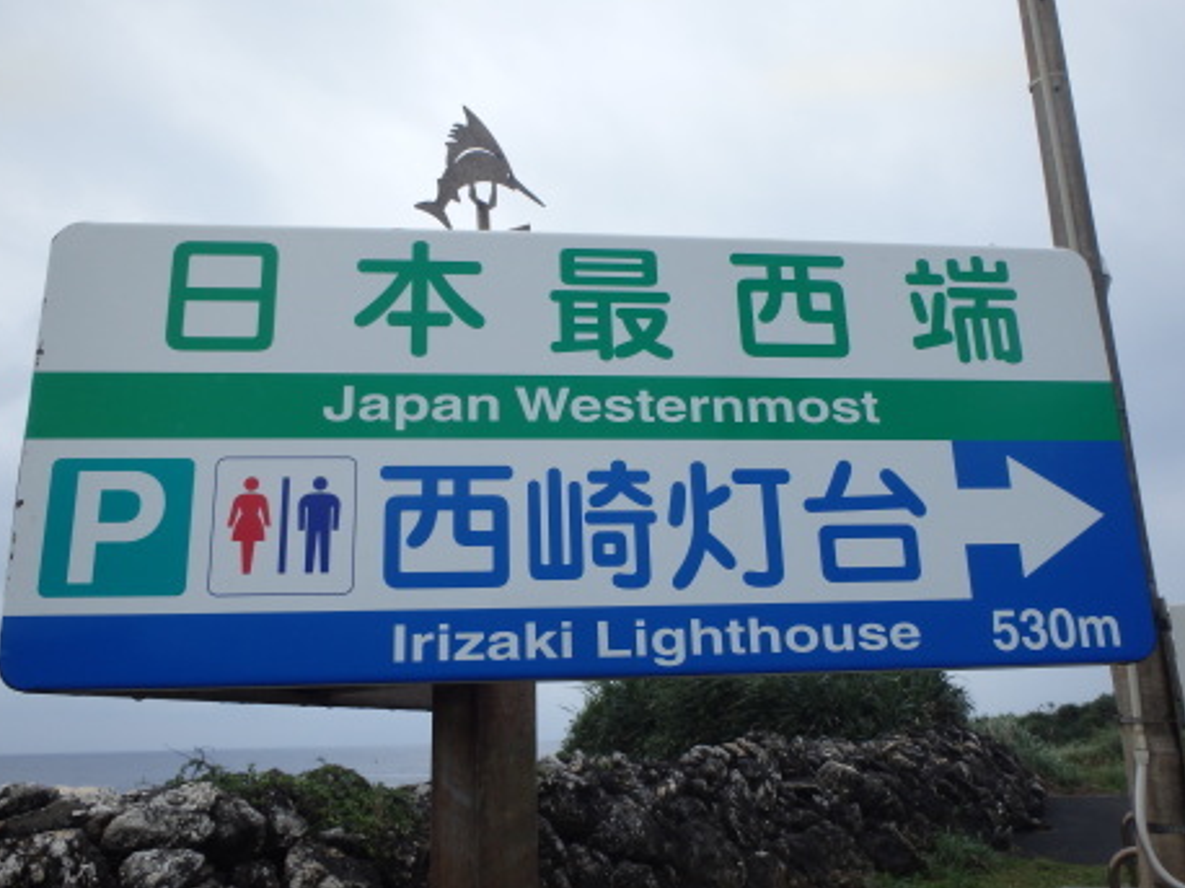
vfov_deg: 48.2
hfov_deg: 61.7
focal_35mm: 29
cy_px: 457
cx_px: 574
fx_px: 992
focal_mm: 5
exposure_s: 1/400
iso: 125
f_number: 3.9
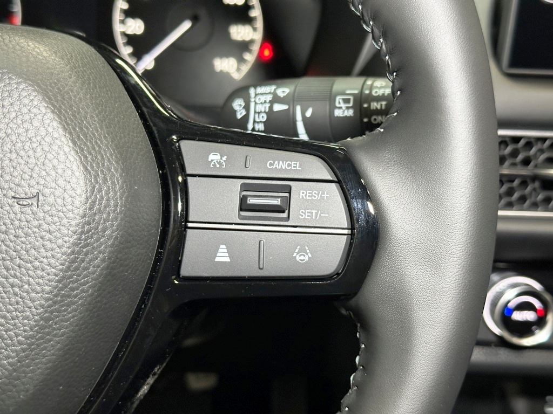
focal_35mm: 48
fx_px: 767
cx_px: 276
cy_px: 207
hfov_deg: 39.7
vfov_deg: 30.3
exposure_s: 1/40
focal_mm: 6.86
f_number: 1.78
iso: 500
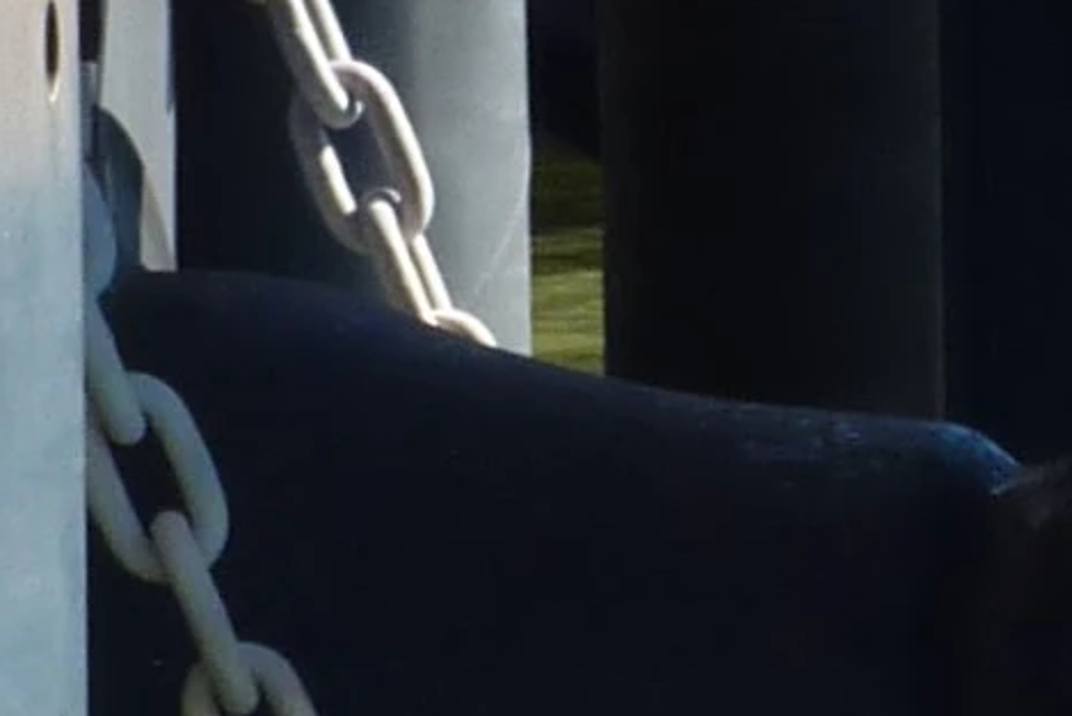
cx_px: 1647
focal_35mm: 807
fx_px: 24037
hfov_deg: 2.5
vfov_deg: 1.7
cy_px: -436
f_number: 4.3
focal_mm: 17
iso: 80
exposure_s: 1/250
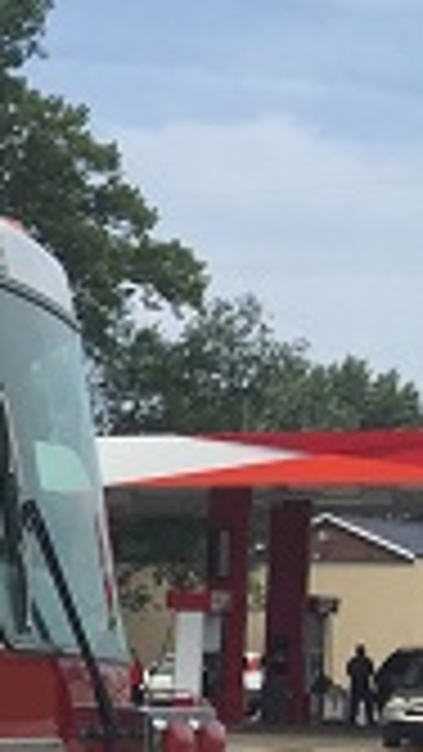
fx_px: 2950
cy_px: 802
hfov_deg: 6.8
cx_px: -1156
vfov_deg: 14.2
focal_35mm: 148
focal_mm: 4.15
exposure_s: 1/2475
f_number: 2.2
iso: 32
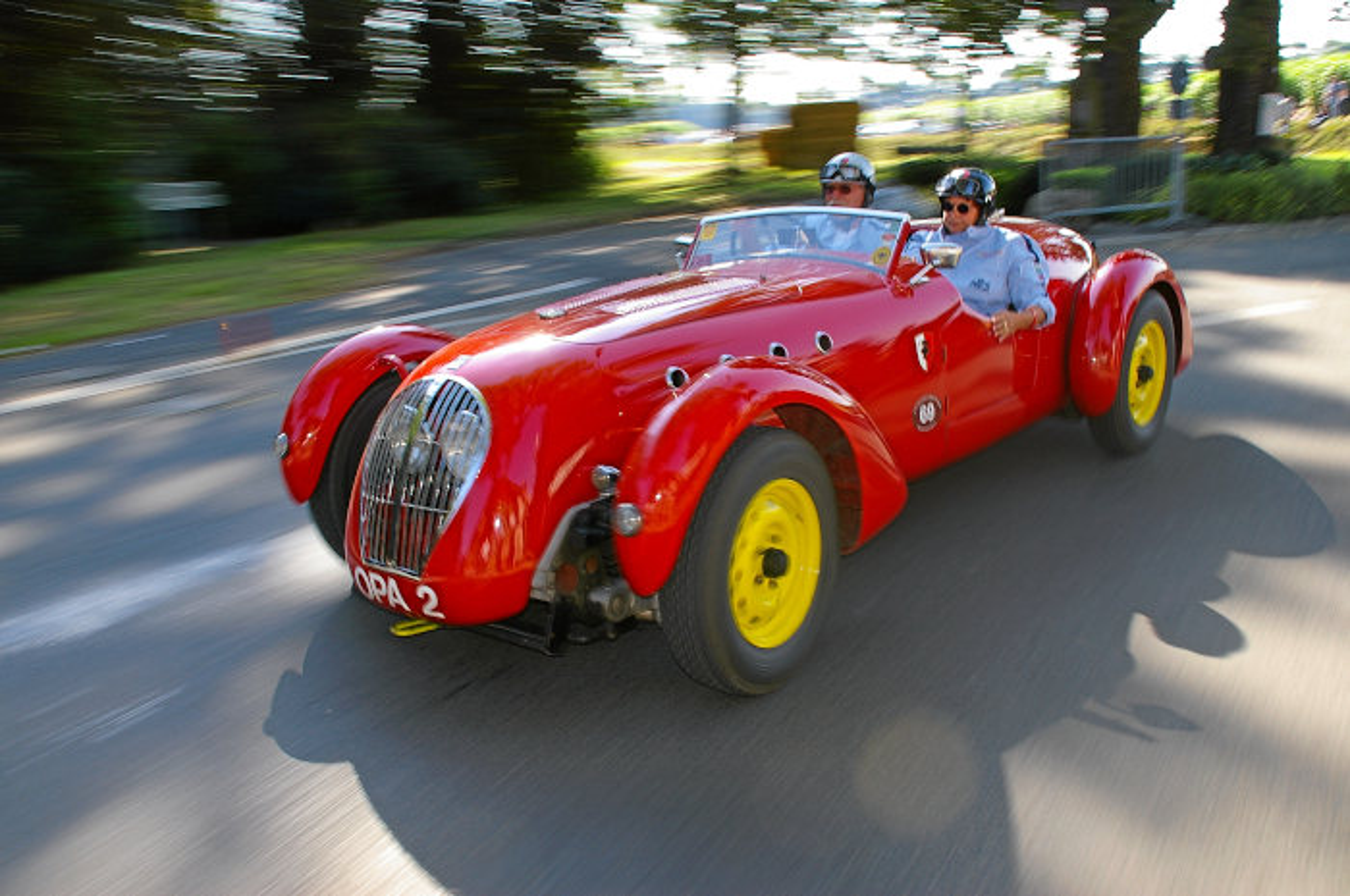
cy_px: 448
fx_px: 1854
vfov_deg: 27.2
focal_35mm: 50
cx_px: 675
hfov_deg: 40.0
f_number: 8
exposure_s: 1/90
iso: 200
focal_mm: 33
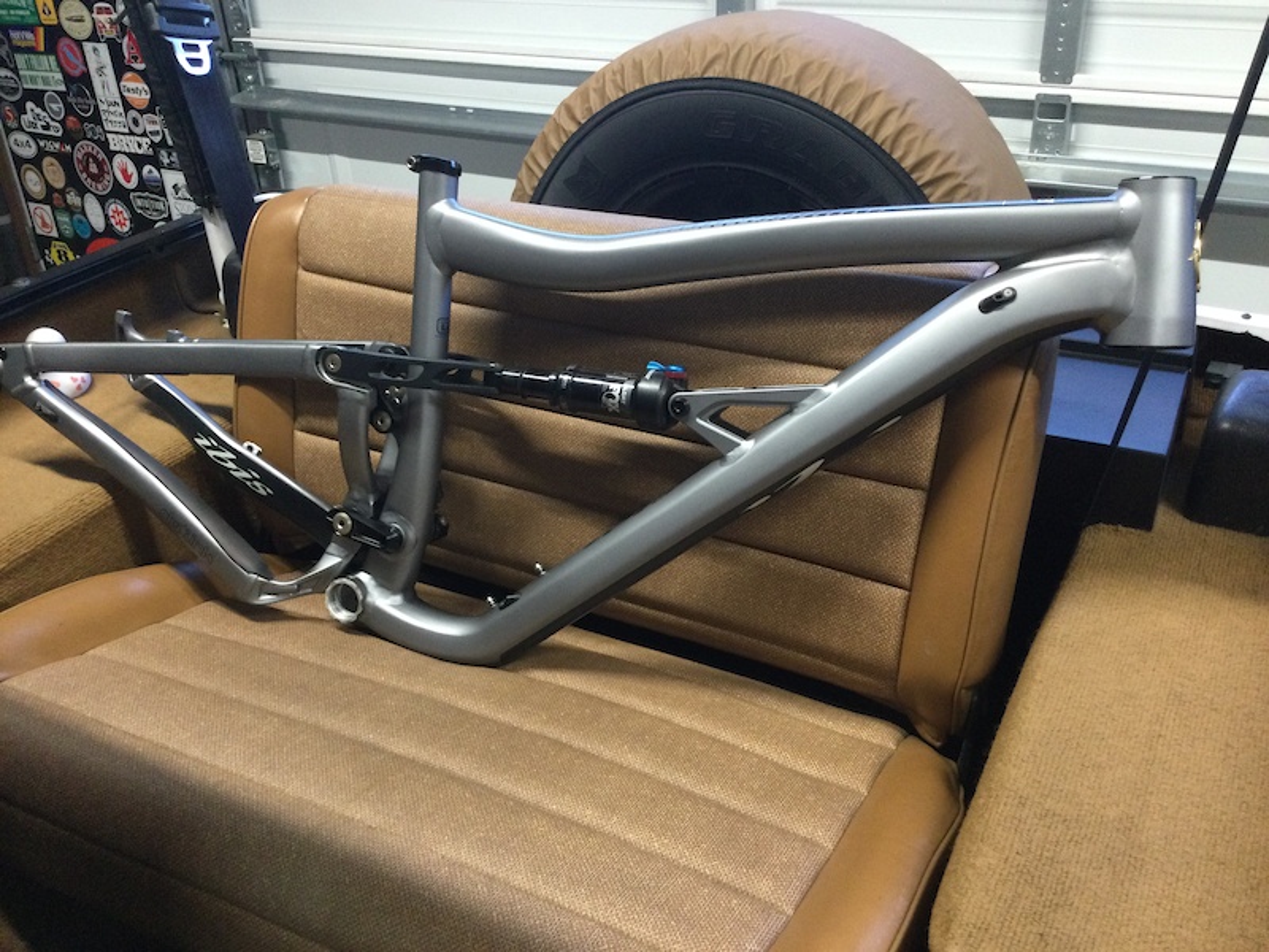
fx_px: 1136
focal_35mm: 31
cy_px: 476
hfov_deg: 58.4
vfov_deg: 45.4
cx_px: 634
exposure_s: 1/30
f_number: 2.4
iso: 160
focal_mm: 3.3
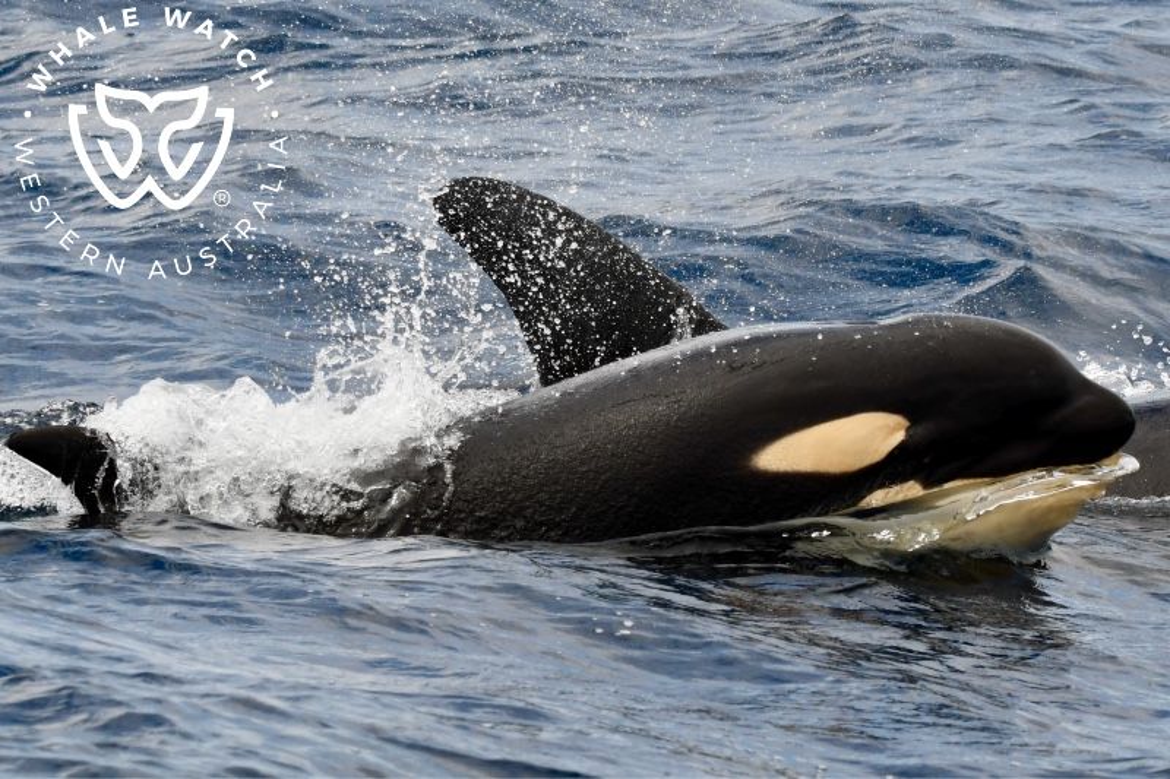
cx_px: 585
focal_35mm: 480
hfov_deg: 4.3
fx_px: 15596
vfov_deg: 2.9
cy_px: 390
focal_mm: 320
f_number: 8
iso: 400
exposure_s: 1/2000
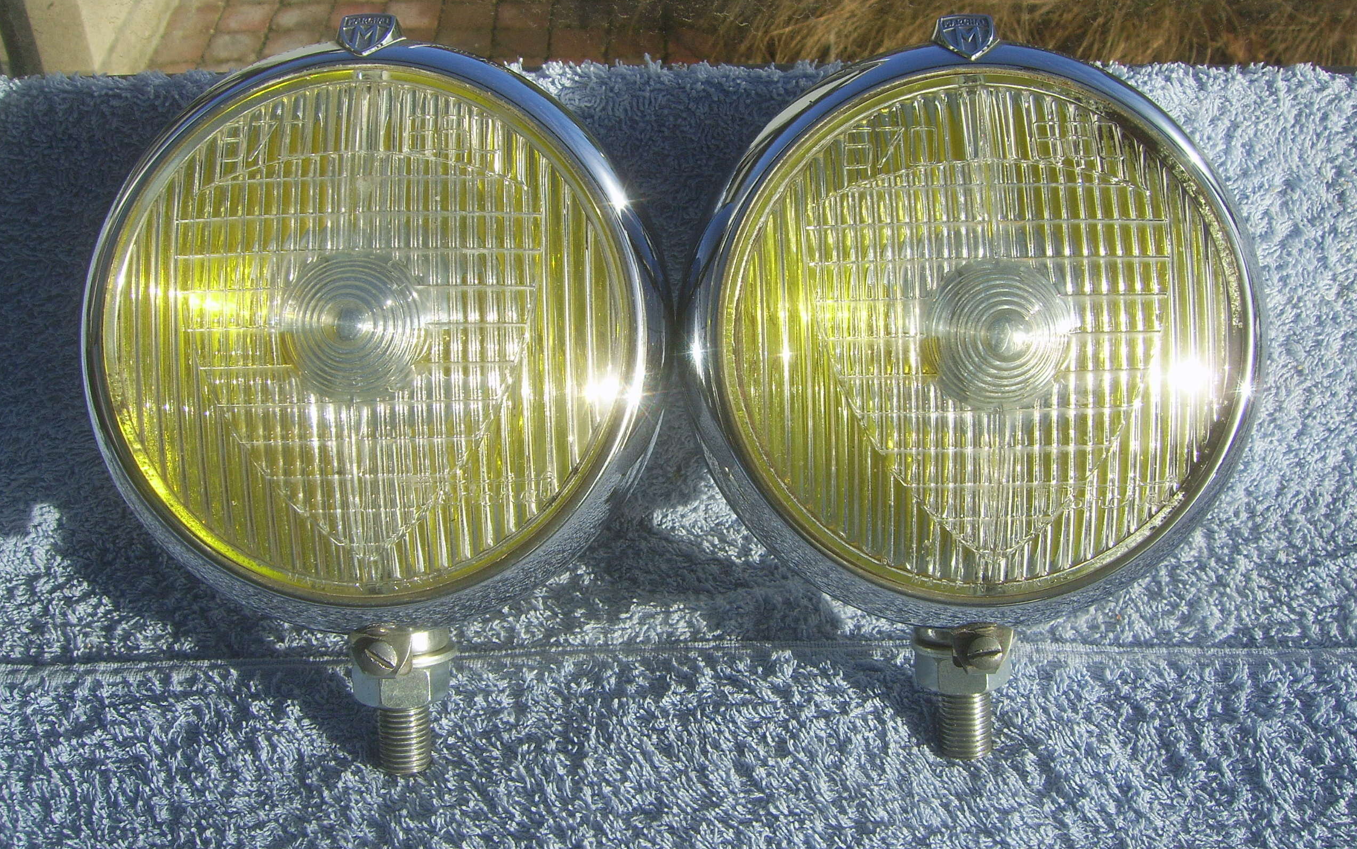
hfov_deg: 48.2
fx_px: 1516
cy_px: 370
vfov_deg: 31.2
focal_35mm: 41
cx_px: 686
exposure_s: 1/250
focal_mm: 7.8
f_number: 6.4
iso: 50
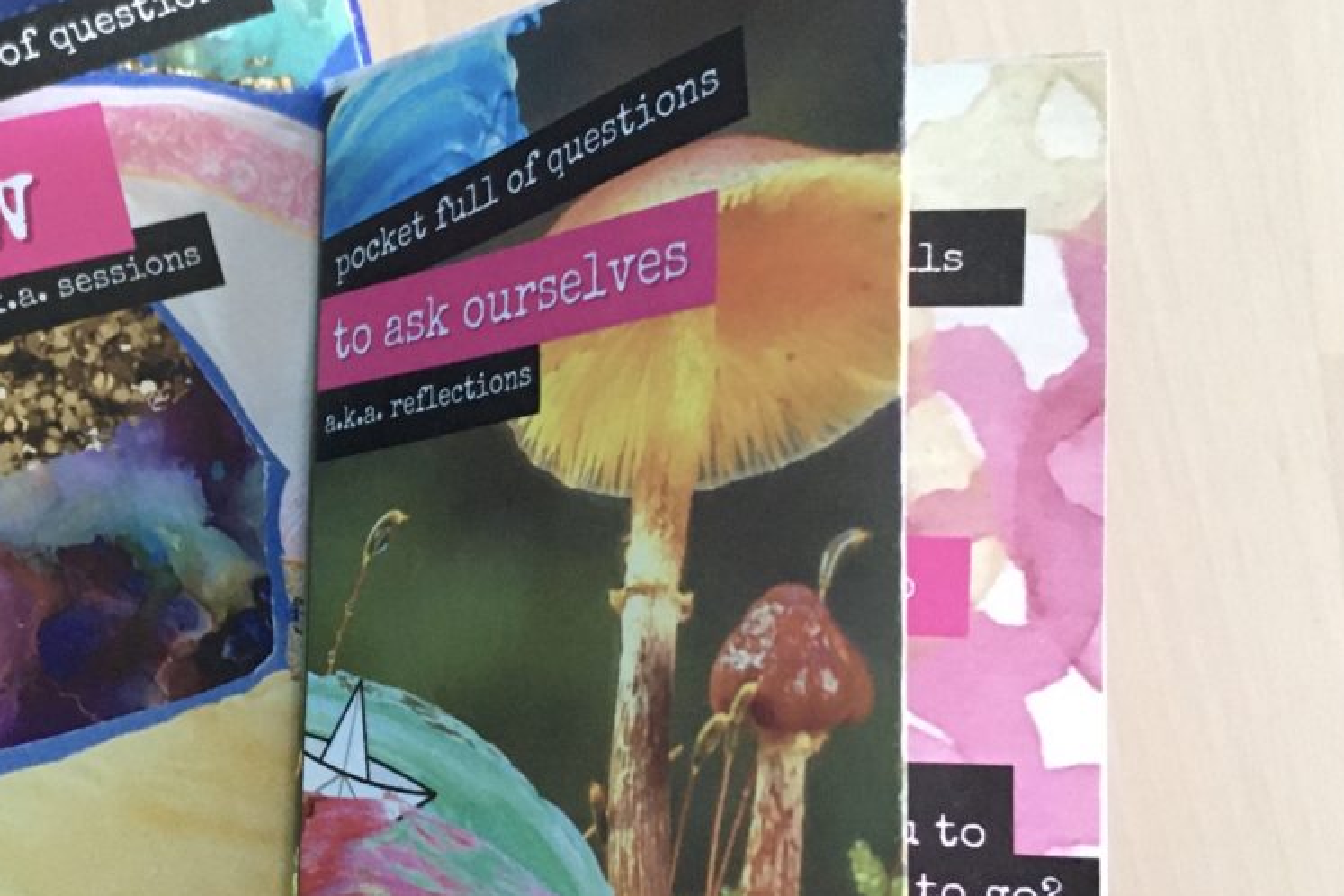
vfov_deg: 21.9
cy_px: 570
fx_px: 2314
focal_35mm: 62
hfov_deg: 30.6
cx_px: 72
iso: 200
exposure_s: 1/24
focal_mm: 4.15
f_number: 2.2
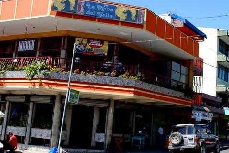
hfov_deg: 38.6
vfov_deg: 27.1
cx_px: 169
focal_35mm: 50
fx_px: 319
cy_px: 64
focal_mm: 20
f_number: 6.3
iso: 100
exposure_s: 1/160
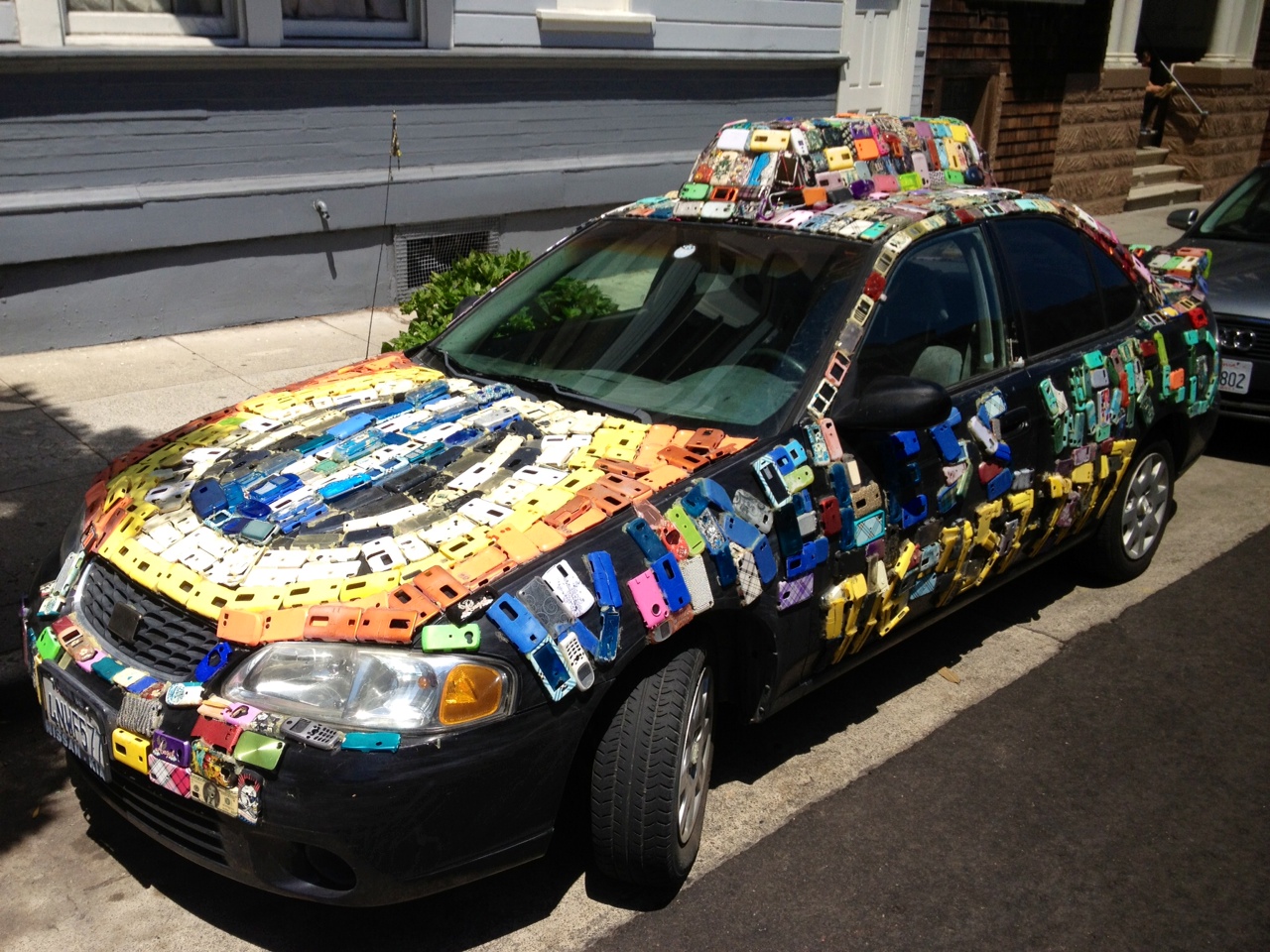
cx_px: 635
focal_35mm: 35
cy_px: 476
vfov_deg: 40.7
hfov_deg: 52.6
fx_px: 1284
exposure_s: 1/1314
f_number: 2.4
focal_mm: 4.28
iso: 50
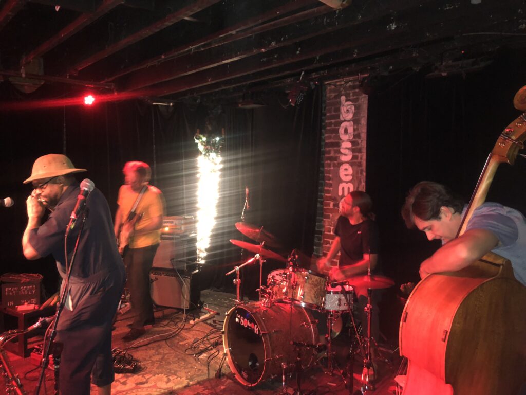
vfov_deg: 48.2
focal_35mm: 29
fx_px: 441
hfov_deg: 61.7
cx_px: 263
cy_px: 198
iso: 320
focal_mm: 3.99
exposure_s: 1/4
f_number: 1.8
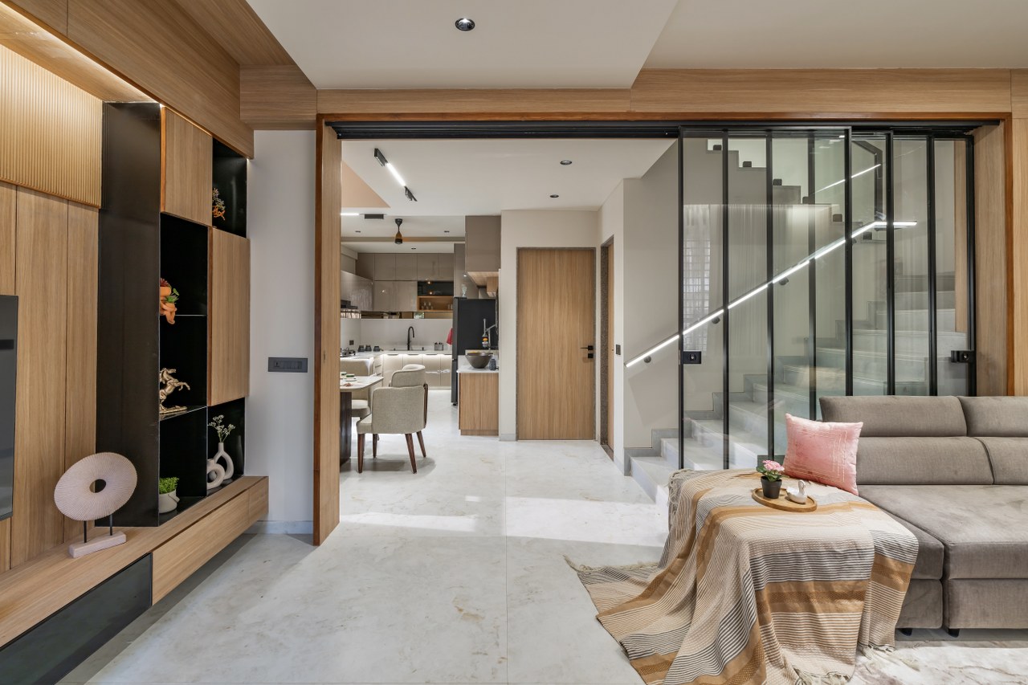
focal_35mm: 16
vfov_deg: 73.7
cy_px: 342
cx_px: 514
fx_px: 457
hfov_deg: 96.7
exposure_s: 1/8
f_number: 8
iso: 160
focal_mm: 16
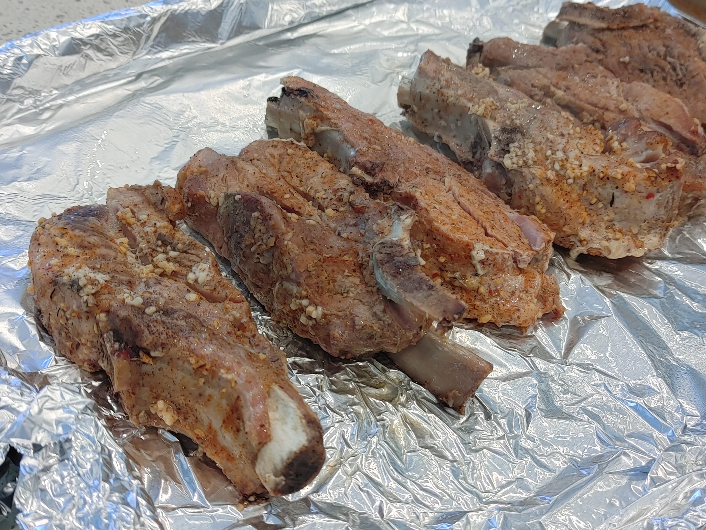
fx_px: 938
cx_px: 353
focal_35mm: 46
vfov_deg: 31.5
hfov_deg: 41.2
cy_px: 265
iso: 150
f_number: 1.8
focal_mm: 5.58
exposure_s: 1/30
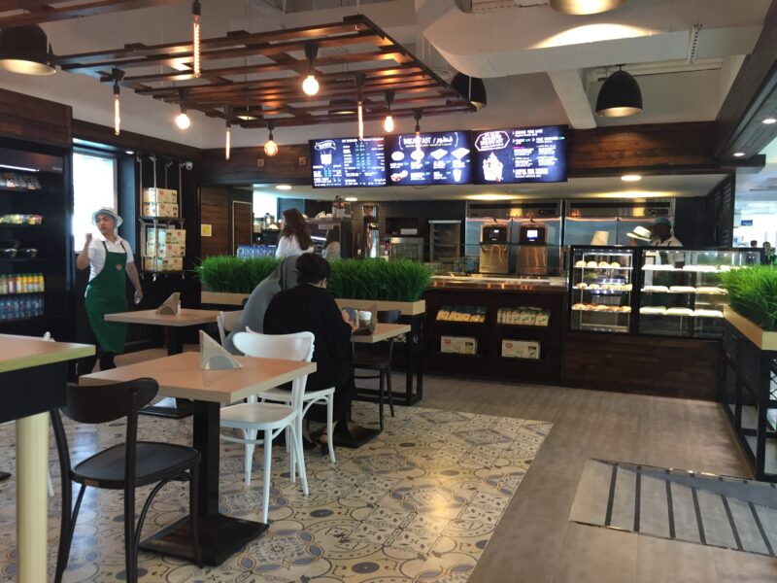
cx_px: 388
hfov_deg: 61.7
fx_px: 651
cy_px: 292
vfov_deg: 48.2
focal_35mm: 29
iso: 125
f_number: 2.2
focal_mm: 4.15
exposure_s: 1/33
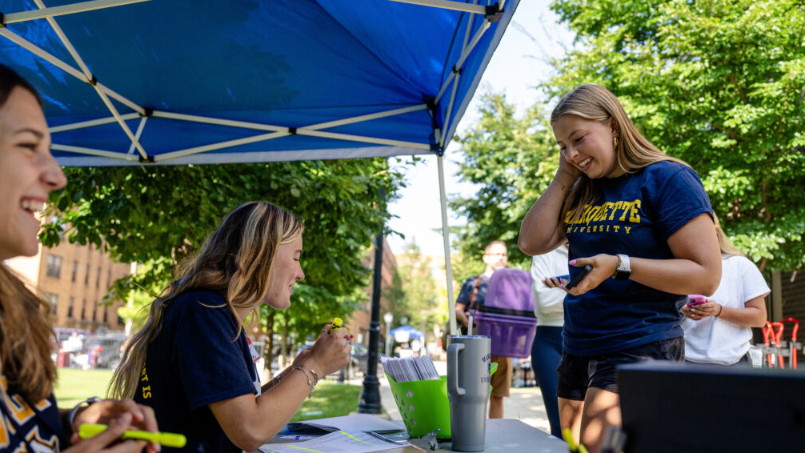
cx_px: 396
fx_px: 683
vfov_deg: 36.6
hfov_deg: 61.0
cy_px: 268
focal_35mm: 32
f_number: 2.8
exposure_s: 1/200
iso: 100
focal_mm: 30
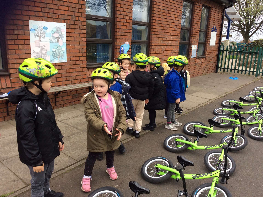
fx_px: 243
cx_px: 132
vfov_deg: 44.1
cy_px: 98
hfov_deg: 56.9
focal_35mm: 32
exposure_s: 1/255
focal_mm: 3.3
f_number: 2.4
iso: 32
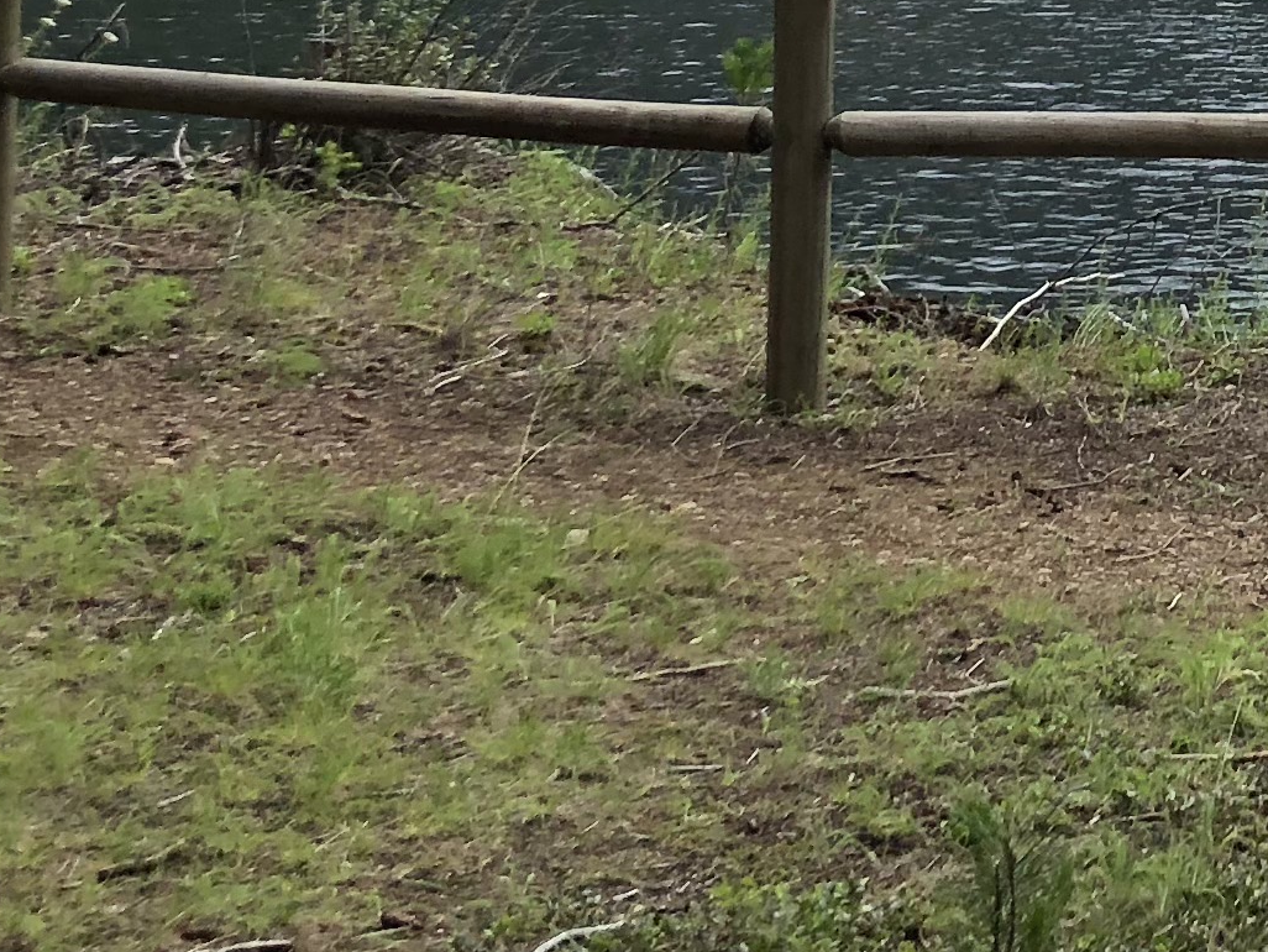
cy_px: -560
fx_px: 4030
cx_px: 1509
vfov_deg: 12.6
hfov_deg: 17.1
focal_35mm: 110
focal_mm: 4
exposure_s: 1/960
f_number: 1.8
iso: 20
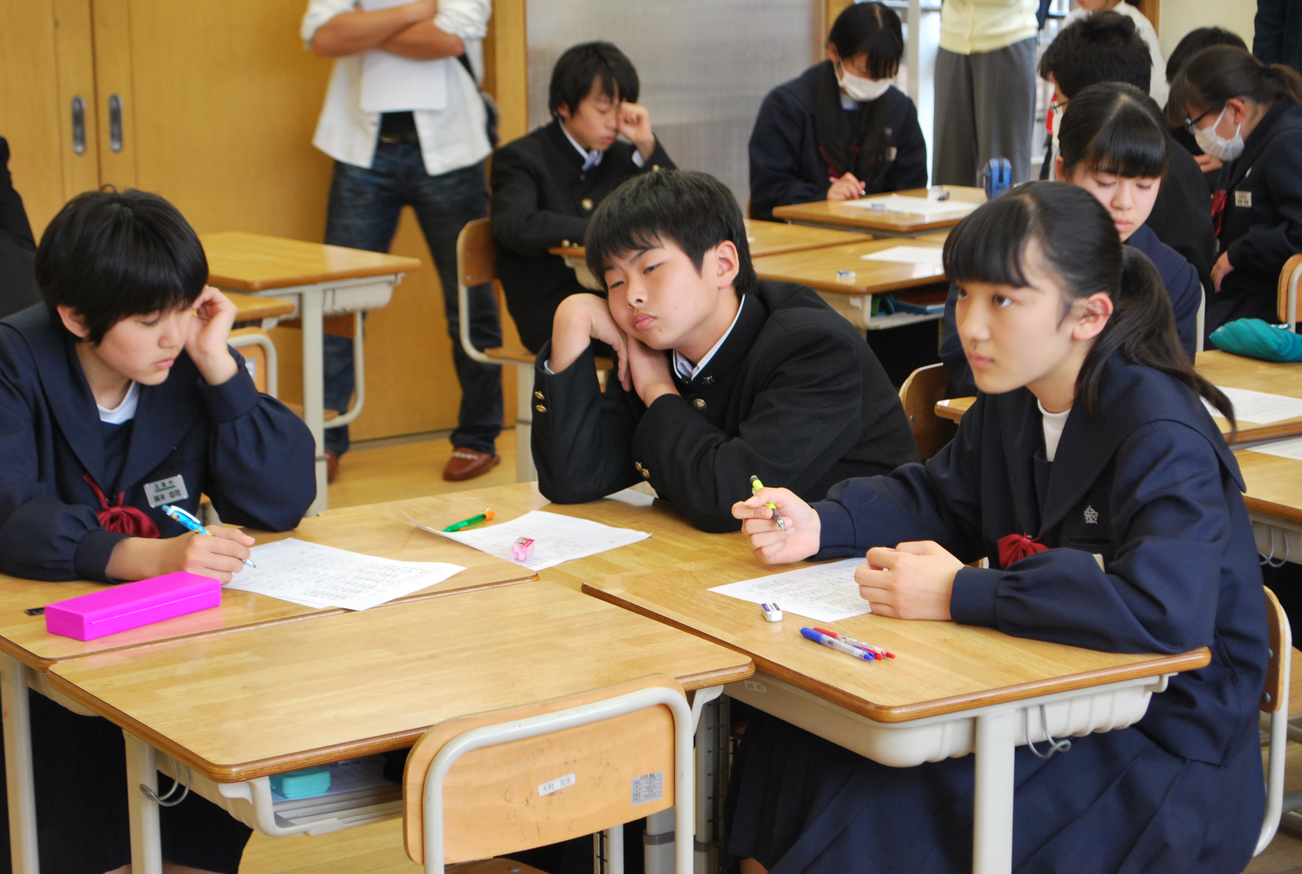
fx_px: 2990
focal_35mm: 82
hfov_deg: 24.6
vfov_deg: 16.6
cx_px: 651
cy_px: 437
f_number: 5.6
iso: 450
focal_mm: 55
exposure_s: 1/30
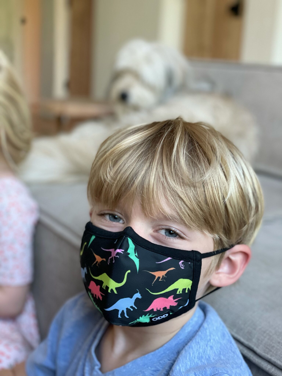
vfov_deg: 36.8
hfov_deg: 28.0
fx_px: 565
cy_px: 188
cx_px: 141
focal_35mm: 52
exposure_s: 1/122
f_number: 2
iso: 250
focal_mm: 6
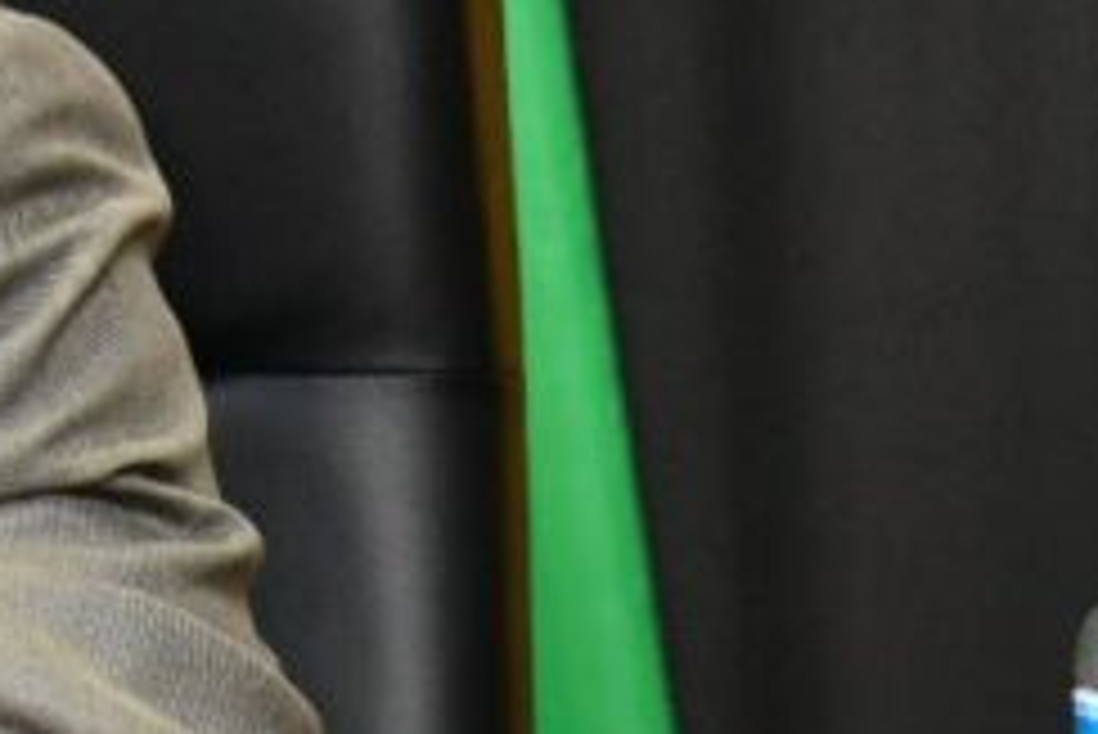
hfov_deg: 4.0
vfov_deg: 2.7
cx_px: -1030
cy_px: 308
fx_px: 15380
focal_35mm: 504
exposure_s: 1/80
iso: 3200
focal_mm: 120
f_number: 5
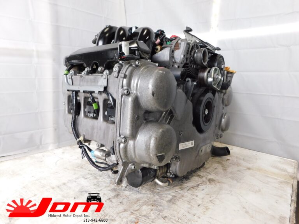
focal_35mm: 23
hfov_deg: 73.9
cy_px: 112
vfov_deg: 58.9
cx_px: 150
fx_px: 199
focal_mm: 4
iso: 220
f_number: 3
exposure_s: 1/30
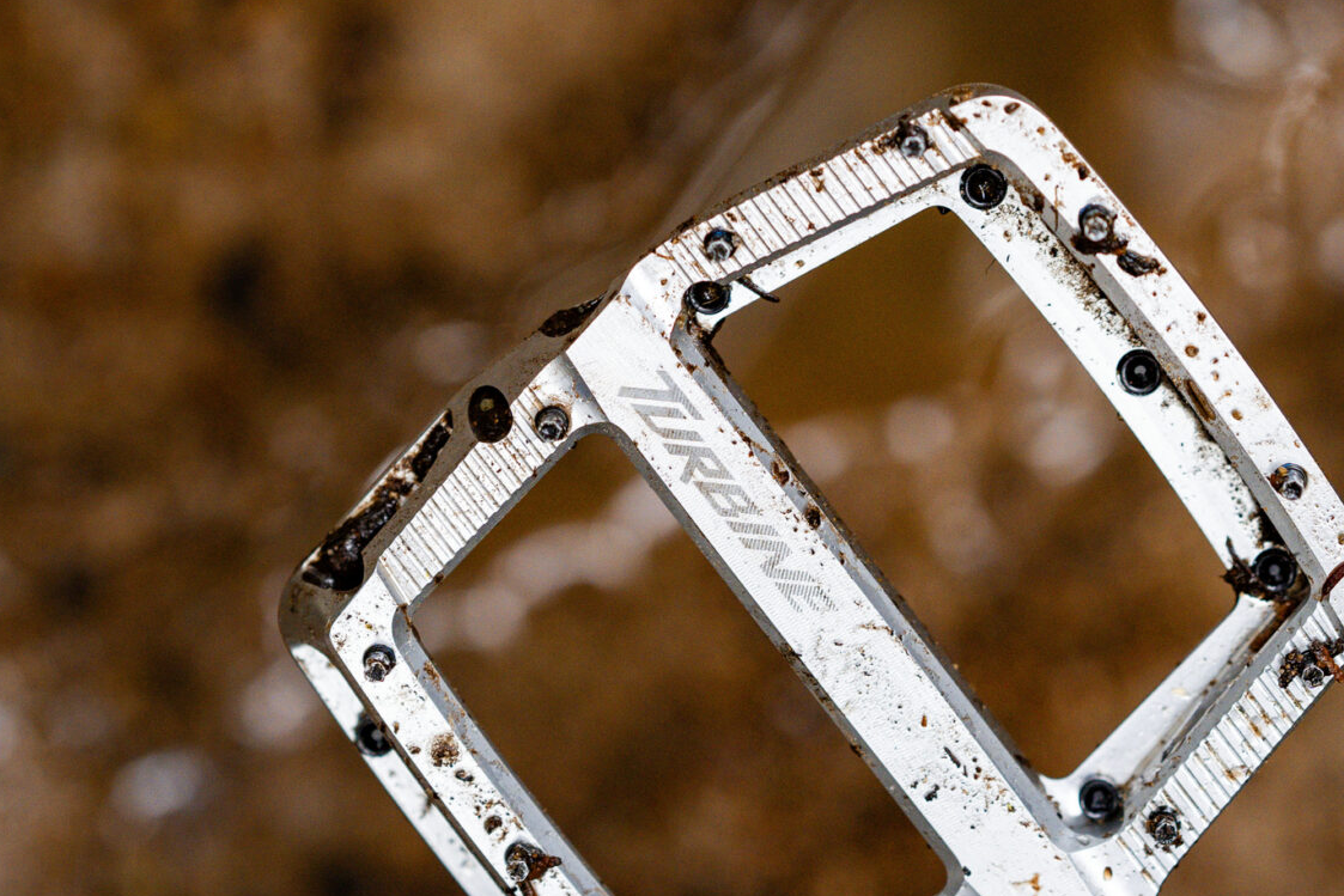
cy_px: 618
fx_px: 5787
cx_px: 846
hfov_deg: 13.2
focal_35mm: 155
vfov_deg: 8.8
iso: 2000
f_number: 2.8
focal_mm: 85
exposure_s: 1/250
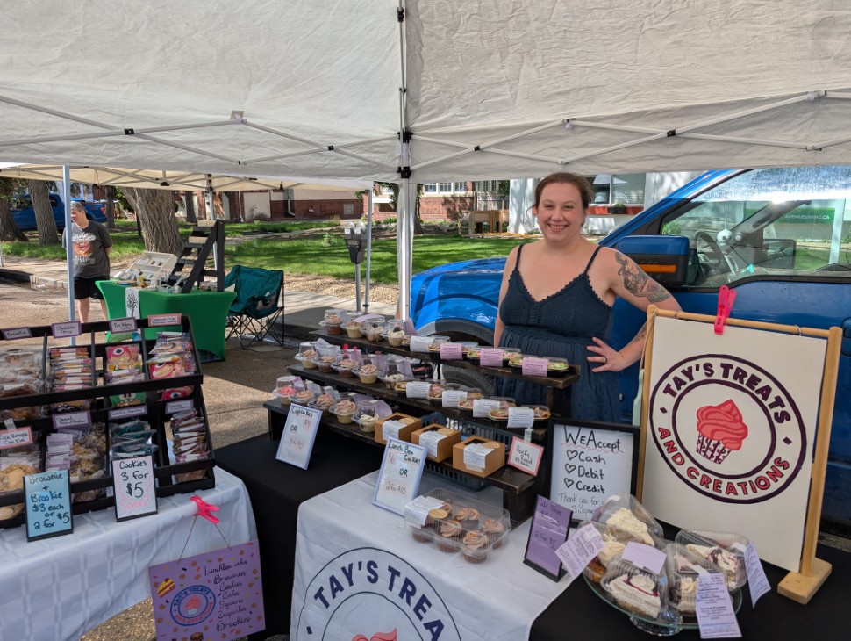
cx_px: 426
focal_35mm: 24
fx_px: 591
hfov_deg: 71.5
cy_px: 320
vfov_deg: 56.9
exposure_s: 1/529
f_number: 1.68
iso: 19
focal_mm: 6.9
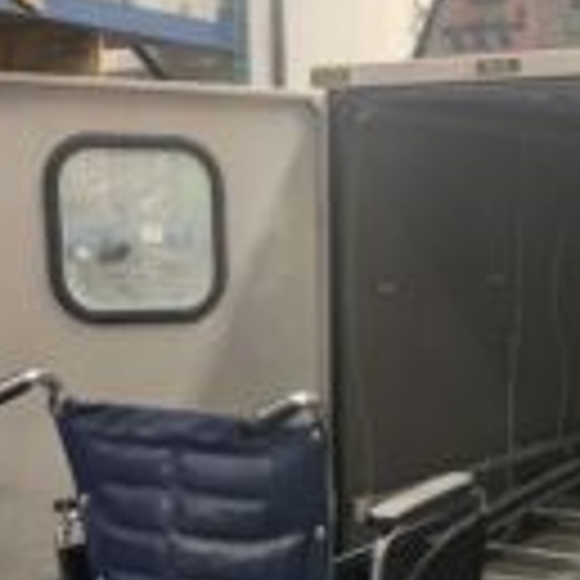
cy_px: 517
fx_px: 1346
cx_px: 414
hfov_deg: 24.1
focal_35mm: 71
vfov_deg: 23.7
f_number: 1.8
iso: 320
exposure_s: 1/30
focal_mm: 4.25
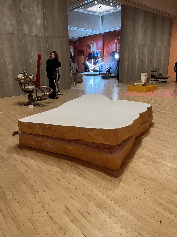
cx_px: 88
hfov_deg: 53.1
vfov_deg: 67.3
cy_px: 118
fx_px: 177
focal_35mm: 26
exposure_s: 1/60
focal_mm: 5.1
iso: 320
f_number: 1.6
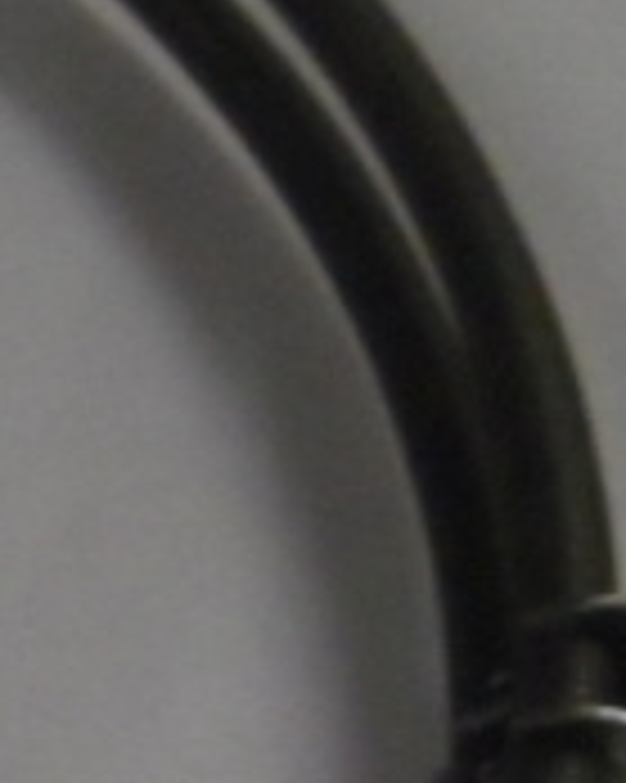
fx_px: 3199
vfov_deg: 13.7
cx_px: -1153
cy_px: 882
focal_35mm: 138
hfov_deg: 9.3
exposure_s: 1/30
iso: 480
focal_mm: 4
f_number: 3.2
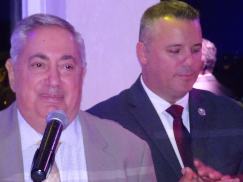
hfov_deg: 10.8
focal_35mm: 183
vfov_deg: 8.1
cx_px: 122
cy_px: 91
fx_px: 1285
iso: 3200
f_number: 5.6
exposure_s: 1/60
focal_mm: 31.31
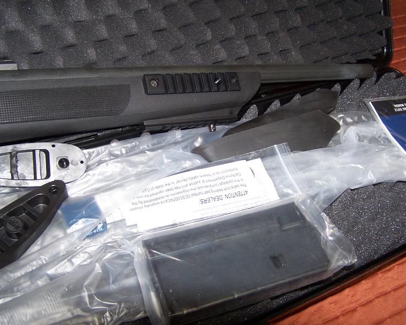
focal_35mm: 40
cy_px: 161
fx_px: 480
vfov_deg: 37.3
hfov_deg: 45.8
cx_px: 207
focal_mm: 6.3
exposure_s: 1/60
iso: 140
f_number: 2.8
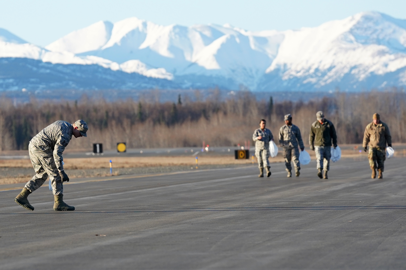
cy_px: 135
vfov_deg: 6.9
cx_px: 203
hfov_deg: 10.3
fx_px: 2255
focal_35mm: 200
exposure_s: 1/2000
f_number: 4.5
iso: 800
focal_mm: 200
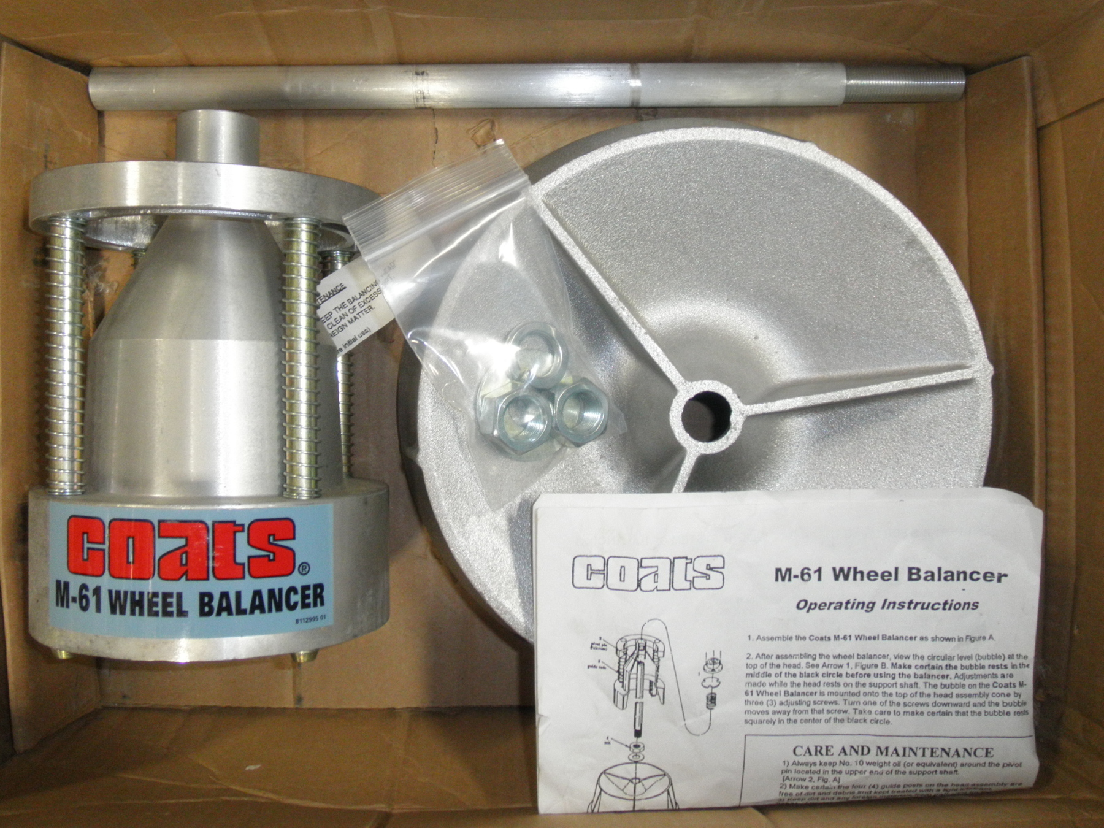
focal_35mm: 28
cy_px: 414
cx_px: 552
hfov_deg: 63.4
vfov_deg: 49.7
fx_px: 893
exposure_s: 1/30
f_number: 3
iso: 200
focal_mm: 5
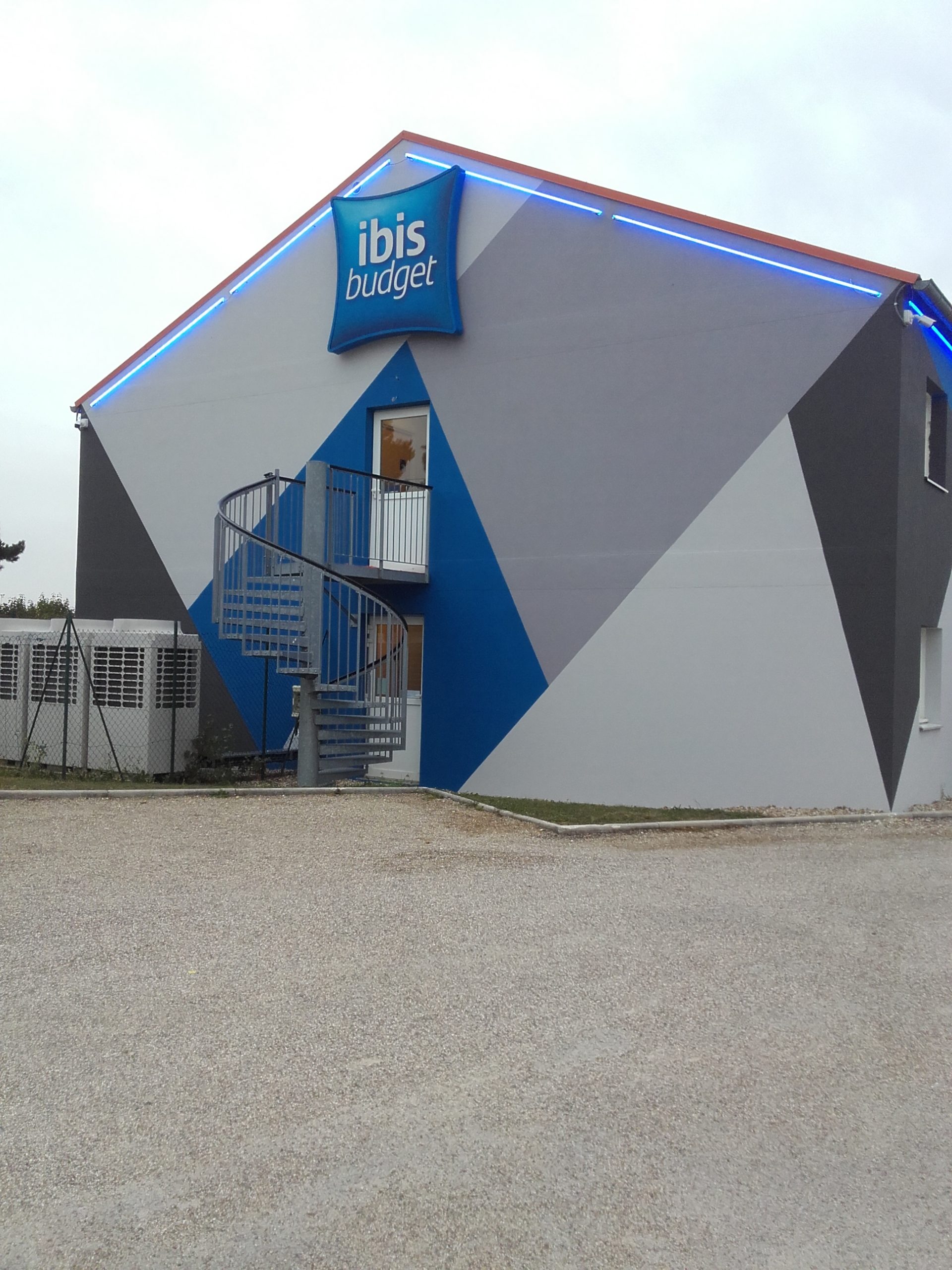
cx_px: 476
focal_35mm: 31
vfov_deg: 58.4
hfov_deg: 45.4
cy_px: 635
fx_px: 1137
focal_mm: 3.31
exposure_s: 1/50
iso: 60
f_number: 2.2
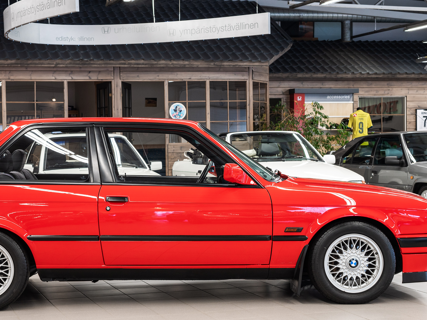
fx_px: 900
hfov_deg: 26.5
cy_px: 189
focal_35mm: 73
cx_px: 140
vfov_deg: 20.1
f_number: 8
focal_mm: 50
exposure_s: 1/25
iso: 400
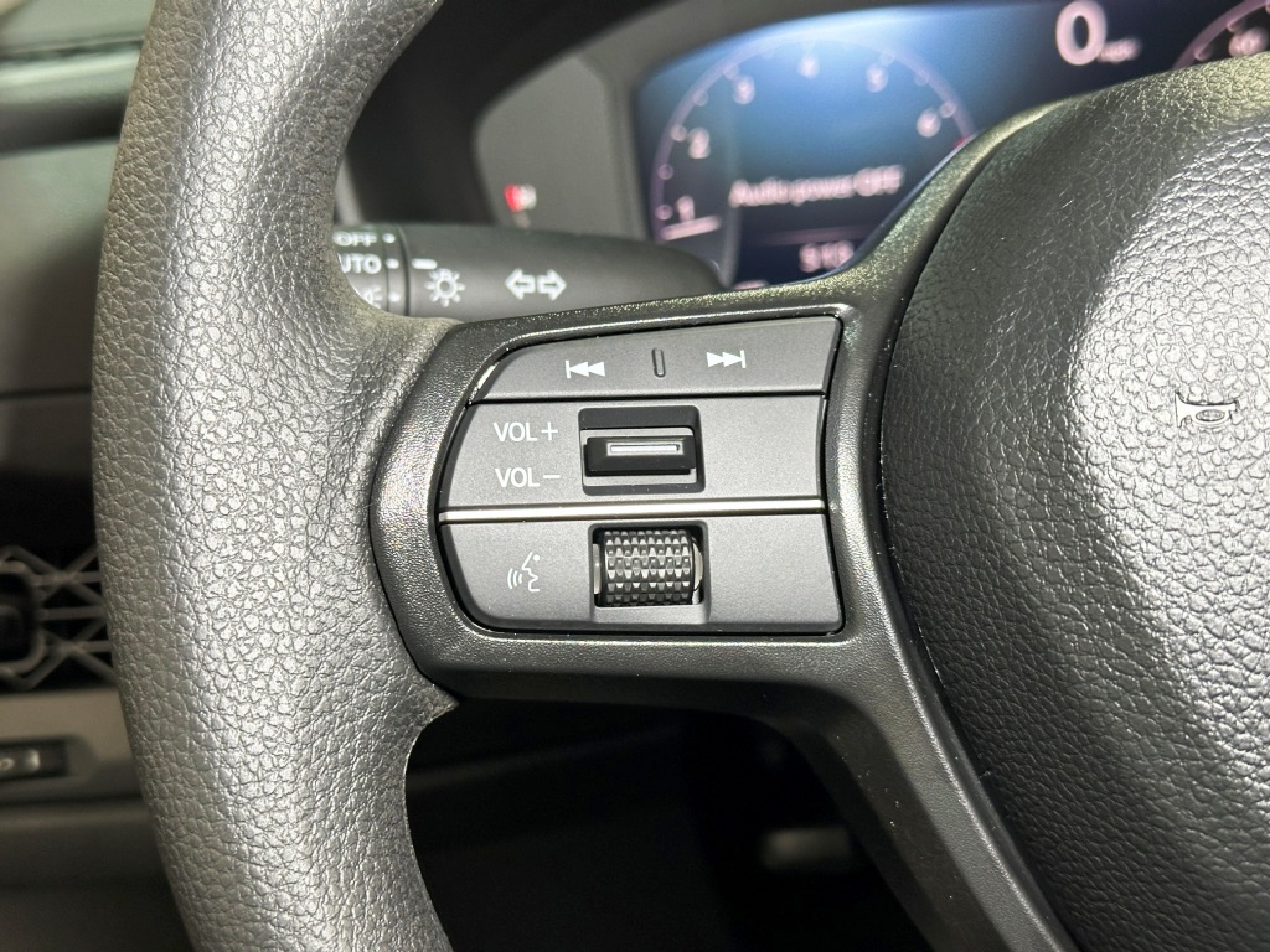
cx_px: 635
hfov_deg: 39.7
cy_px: 476
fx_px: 1761
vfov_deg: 30.3
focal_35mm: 48
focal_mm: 6.86
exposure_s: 1/40
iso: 320
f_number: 1.78
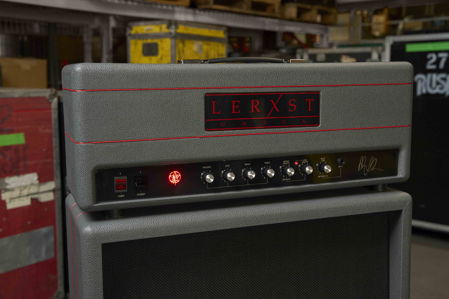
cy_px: 150
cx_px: 224
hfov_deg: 43.6
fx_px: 561
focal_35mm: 45
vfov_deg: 29.9
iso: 1250
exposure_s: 1/160
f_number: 5
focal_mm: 45
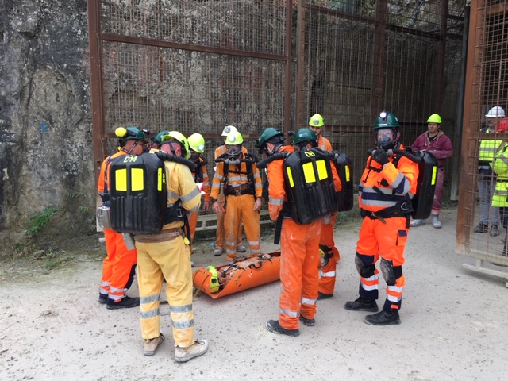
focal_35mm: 29
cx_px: 254
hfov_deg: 61.7
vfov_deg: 48.2
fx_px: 426
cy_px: 190
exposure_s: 1/101
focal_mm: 4.15
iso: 25
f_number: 2.2
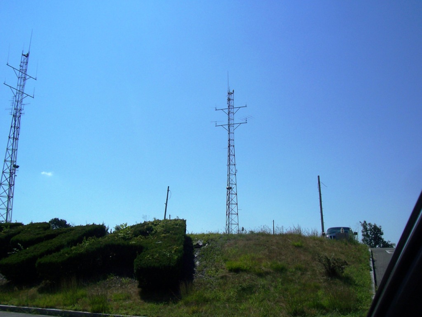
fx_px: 414
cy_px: 158
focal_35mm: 34
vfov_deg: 41.8
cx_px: 211
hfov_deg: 54.0
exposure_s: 1/1500
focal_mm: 5.6
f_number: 5.6
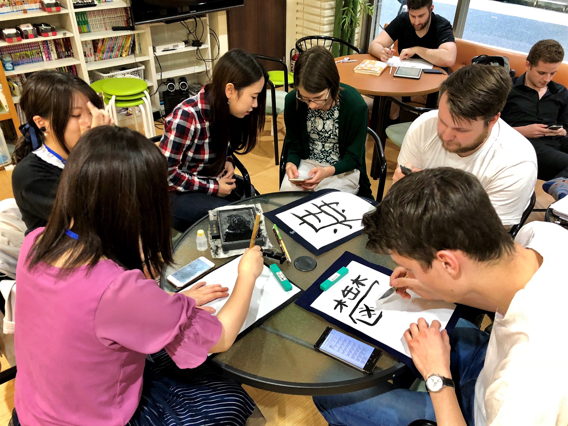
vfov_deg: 49.7
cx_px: 284
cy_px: 213
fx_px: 459
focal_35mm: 28
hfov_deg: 63.4
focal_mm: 4
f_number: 1.8
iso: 80
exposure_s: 1/15
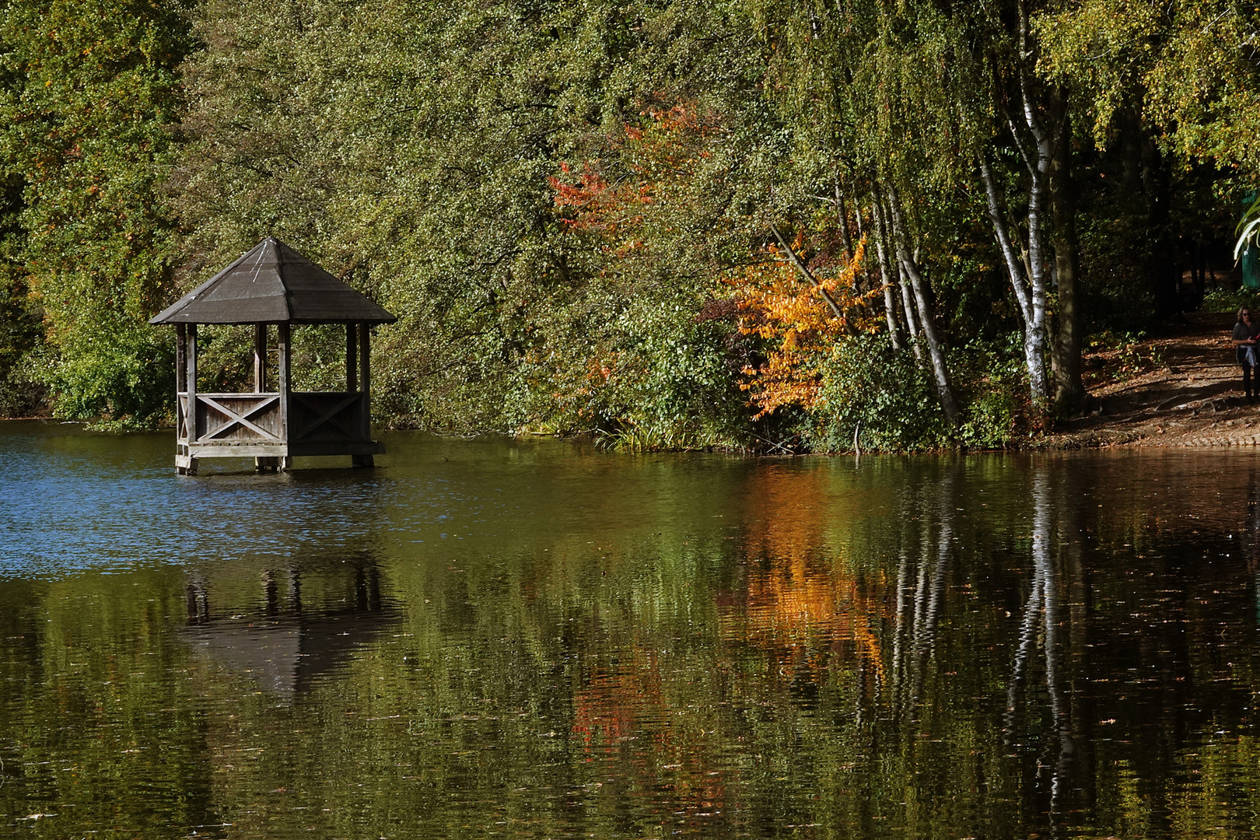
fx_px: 4865
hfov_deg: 14.8
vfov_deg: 9.9
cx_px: 630
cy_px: 420
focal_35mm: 139
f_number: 16
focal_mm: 51.14
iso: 250
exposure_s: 1/100
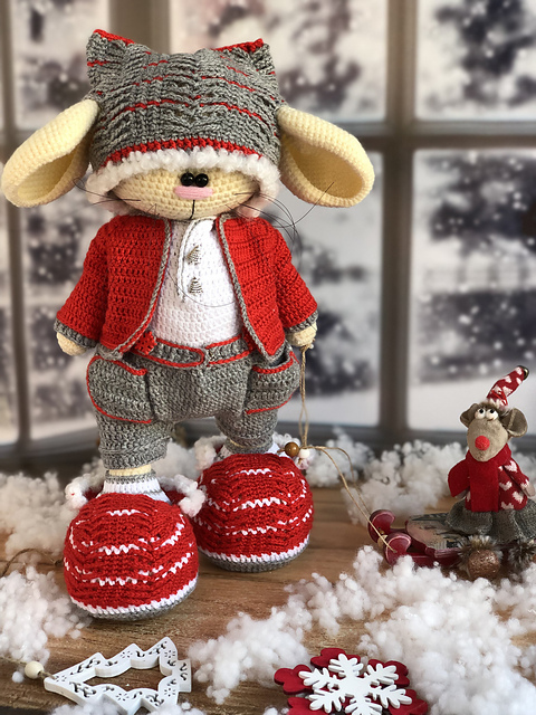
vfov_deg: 36.8
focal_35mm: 52
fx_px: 1074
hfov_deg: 28.0
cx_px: 268
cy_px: 358
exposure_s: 1/60
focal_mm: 6
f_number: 2.4
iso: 64
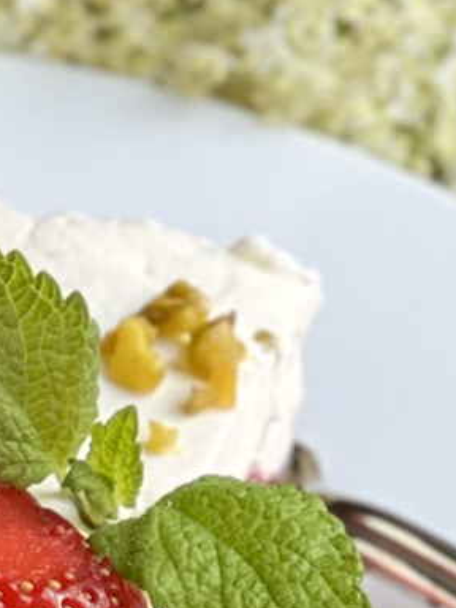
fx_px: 7043
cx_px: -368
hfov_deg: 3.7
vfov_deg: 4.9
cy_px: 198
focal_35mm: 401
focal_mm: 9
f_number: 2.8
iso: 100
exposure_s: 1/121
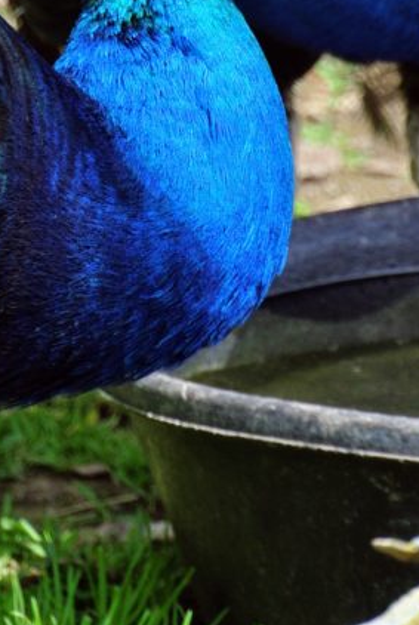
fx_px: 14030
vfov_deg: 2.5
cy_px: -180
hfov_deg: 1.7
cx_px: 221
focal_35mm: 807
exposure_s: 1/200
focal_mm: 110
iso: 100
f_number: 5.6
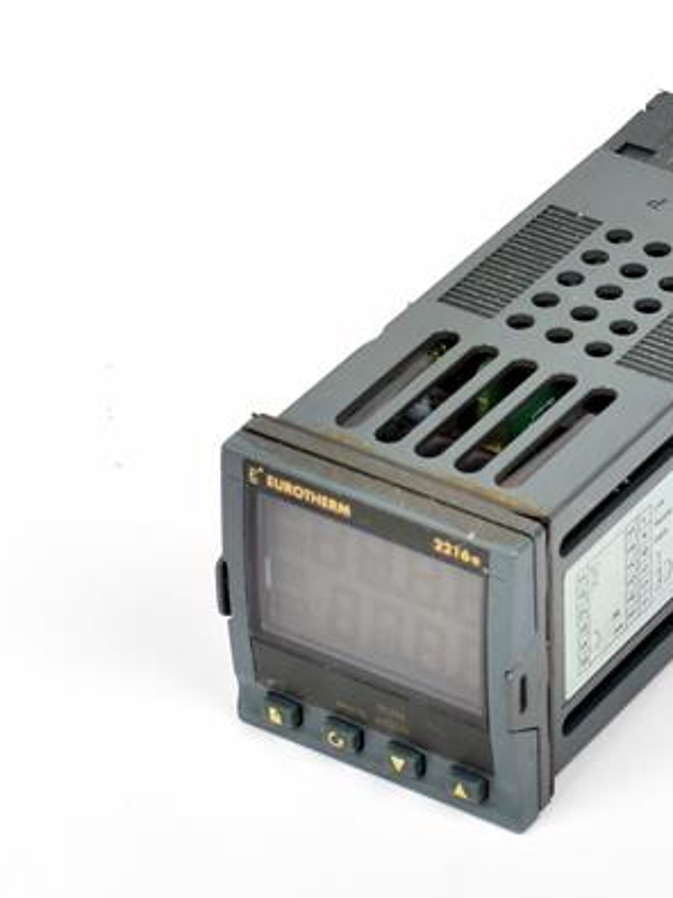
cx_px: 582
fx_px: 1990
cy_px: 452
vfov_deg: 25.4
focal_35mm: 77
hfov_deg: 18.9
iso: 200
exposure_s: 1/200
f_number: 13
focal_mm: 35
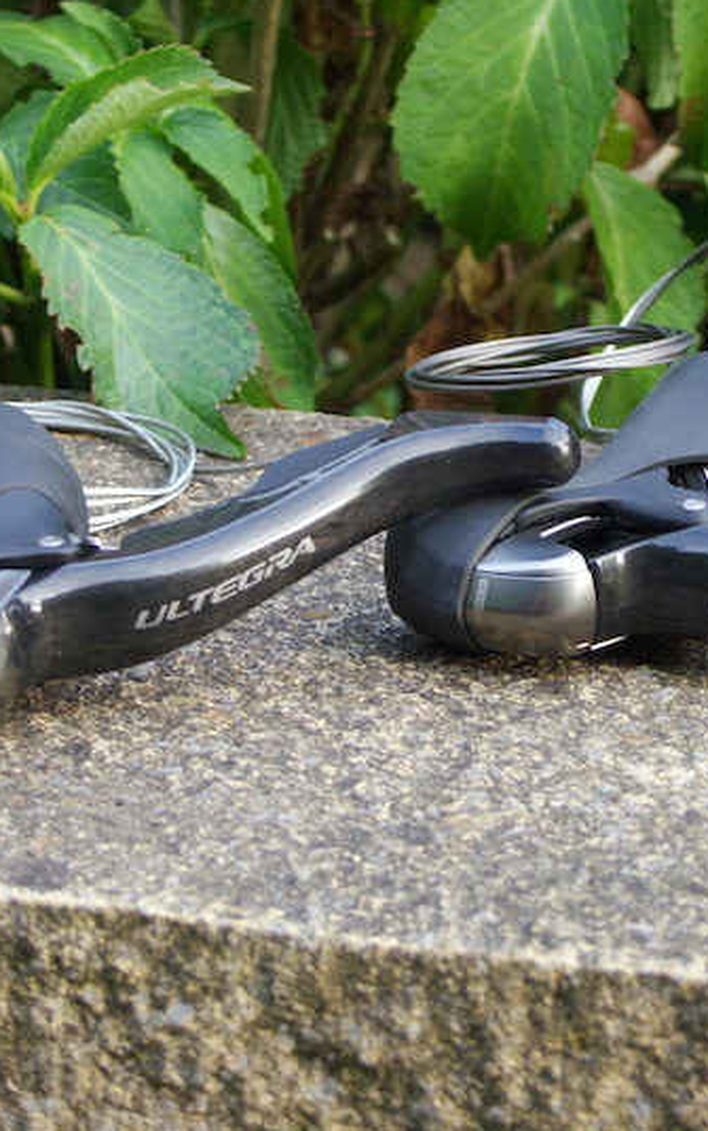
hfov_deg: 10.7
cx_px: 501
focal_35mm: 122
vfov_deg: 17.1
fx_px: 3761
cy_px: 558
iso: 100
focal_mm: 19.68
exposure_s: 1/60
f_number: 3.2
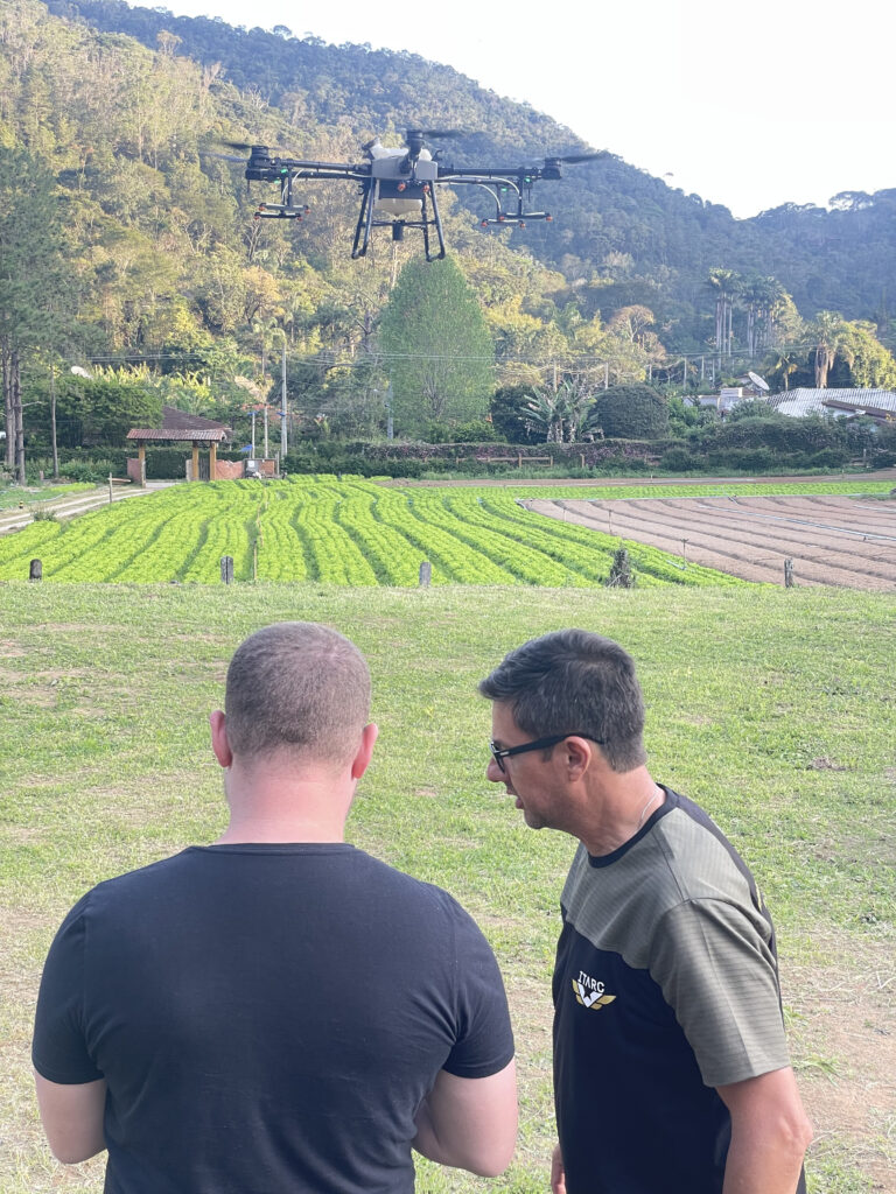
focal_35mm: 52
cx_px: 448
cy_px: 597
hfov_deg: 28.0
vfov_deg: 36.8
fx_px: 1795
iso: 50
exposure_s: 1/99
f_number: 2
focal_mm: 6
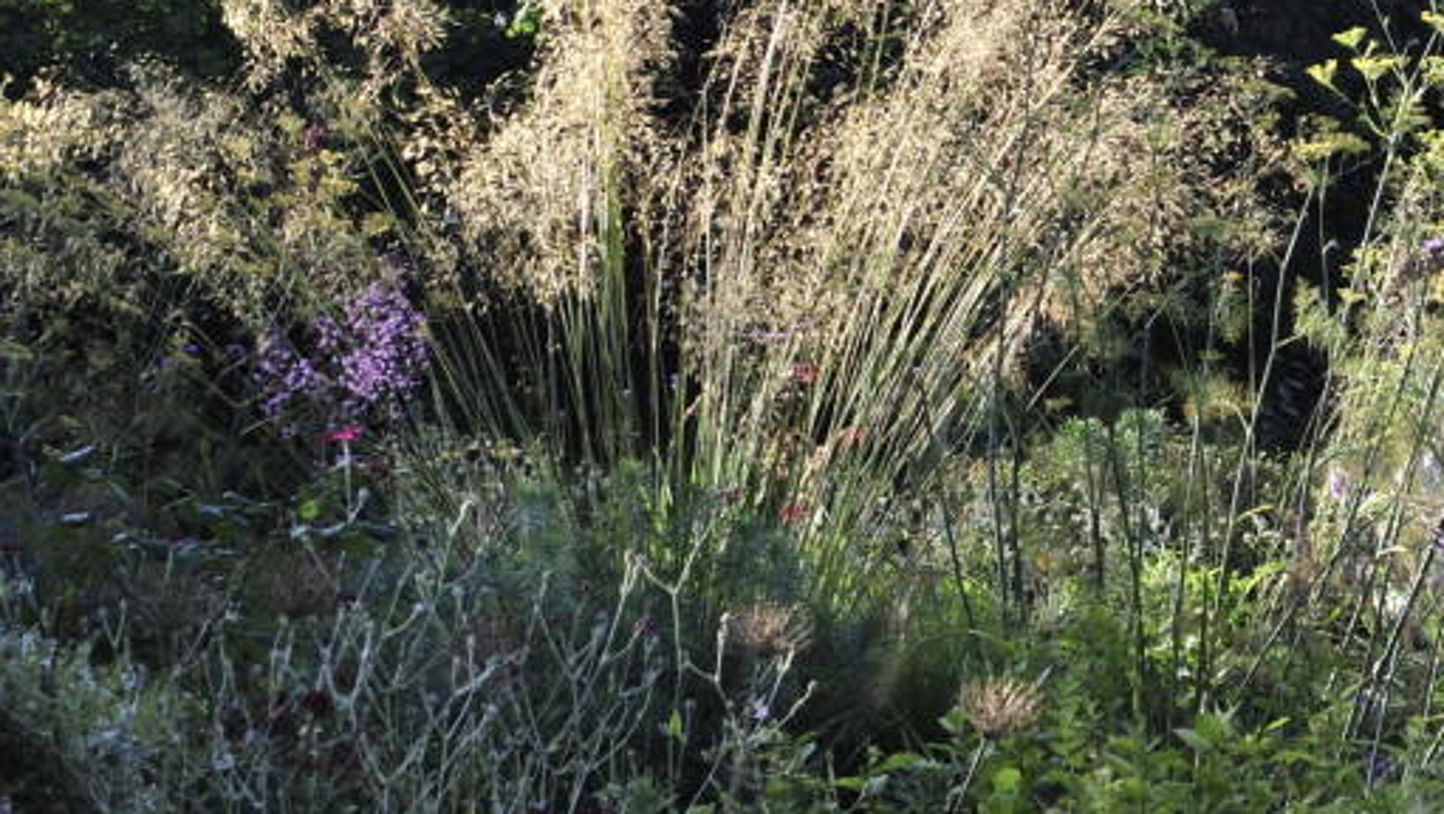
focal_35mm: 105
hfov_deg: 19.5
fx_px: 4022
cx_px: 1592
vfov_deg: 11.5
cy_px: 143
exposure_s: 1/320
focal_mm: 35
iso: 400
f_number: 9
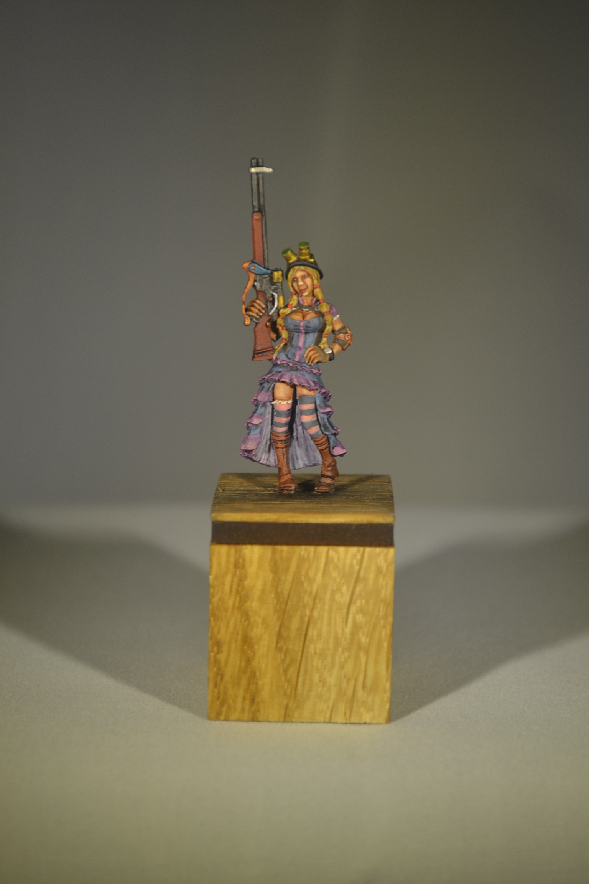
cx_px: 294
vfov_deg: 24.6
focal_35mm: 82
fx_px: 2025
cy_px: 442
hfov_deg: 16.6
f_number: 5.6
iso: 400
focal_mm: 55
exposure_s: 1/60
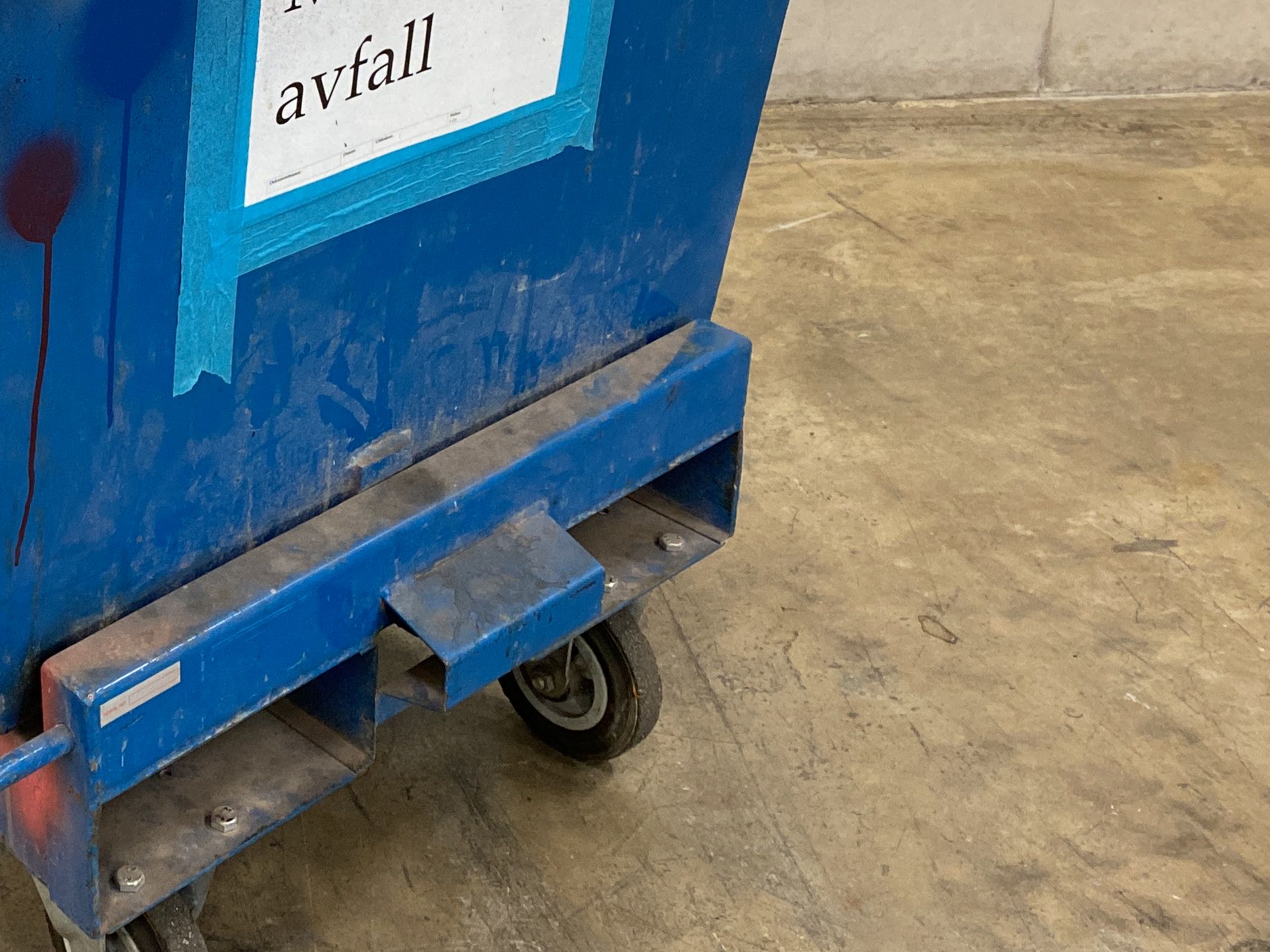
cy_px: 161
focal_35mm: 56
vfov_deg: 25.6
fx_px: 2055
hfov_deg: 32.3
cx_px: 73
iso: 160
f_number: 1.8
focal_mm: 4.25
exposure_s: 1/60
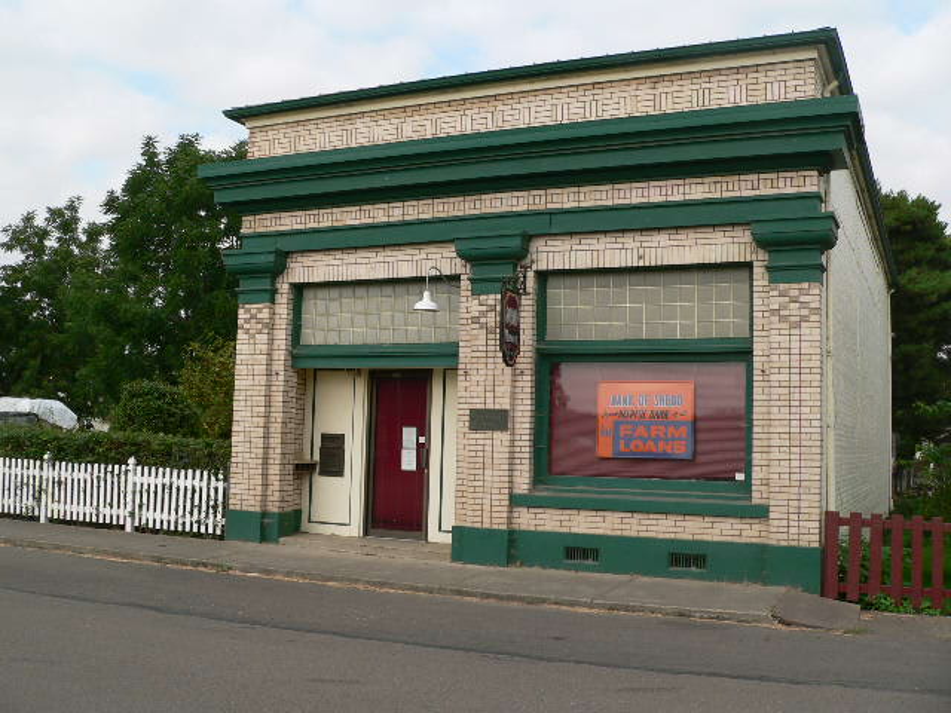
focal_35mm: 36
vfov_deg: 39.7
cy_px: 356
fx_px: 989
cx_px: 476
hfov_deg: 51.4
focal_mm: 6
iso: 80
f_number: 4
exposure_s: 1/320
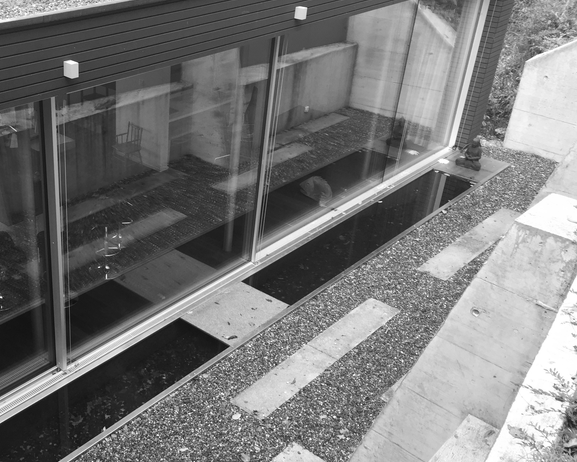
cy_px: 254
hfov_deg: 42.6
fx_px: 717
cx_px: 150
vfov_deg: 35.6
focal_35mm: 42
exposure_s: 1/60
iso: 32
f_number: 2.2
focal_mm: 4.15
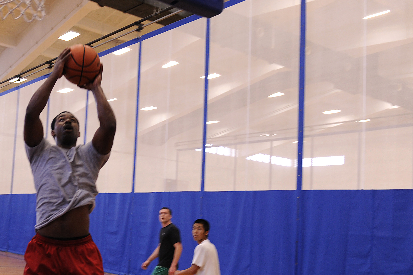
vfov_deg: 29.7
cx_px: 93
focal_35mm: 45
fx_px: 516
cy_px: 175
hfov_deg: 42.0
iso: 800
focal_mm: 24
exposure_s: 1/125
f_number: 3.5
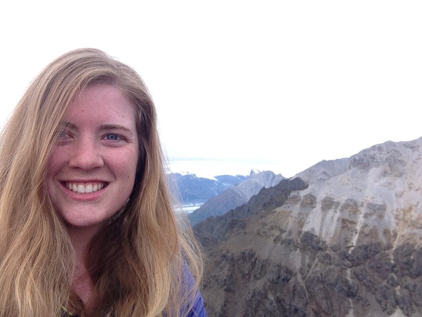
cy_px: 158
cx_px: 211
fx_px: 427
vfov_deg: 40.7
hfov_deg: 52.6
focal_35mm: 35
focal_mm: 2.18
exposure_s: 1/464
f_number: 2.4
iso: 32
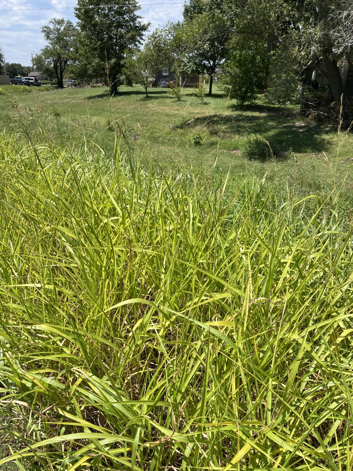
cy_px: 236
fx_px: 354
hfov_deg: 53.1
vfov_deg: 67.3
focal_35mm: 26
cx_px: 176
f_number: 1.6
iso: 50
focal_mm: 5.1
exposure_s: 1/2967
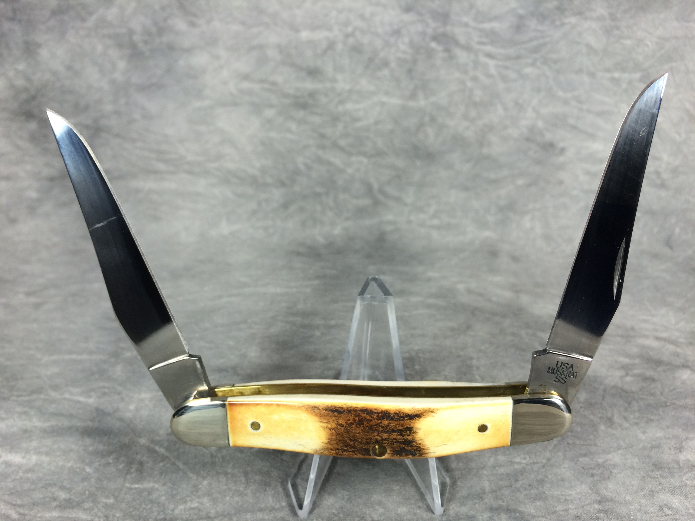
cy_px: 260
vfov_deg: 48.2
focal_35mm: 29
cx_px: 348
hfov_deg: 61.7
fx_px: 582
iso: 64
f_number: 2.2
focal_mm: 4.15
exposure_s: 1/120
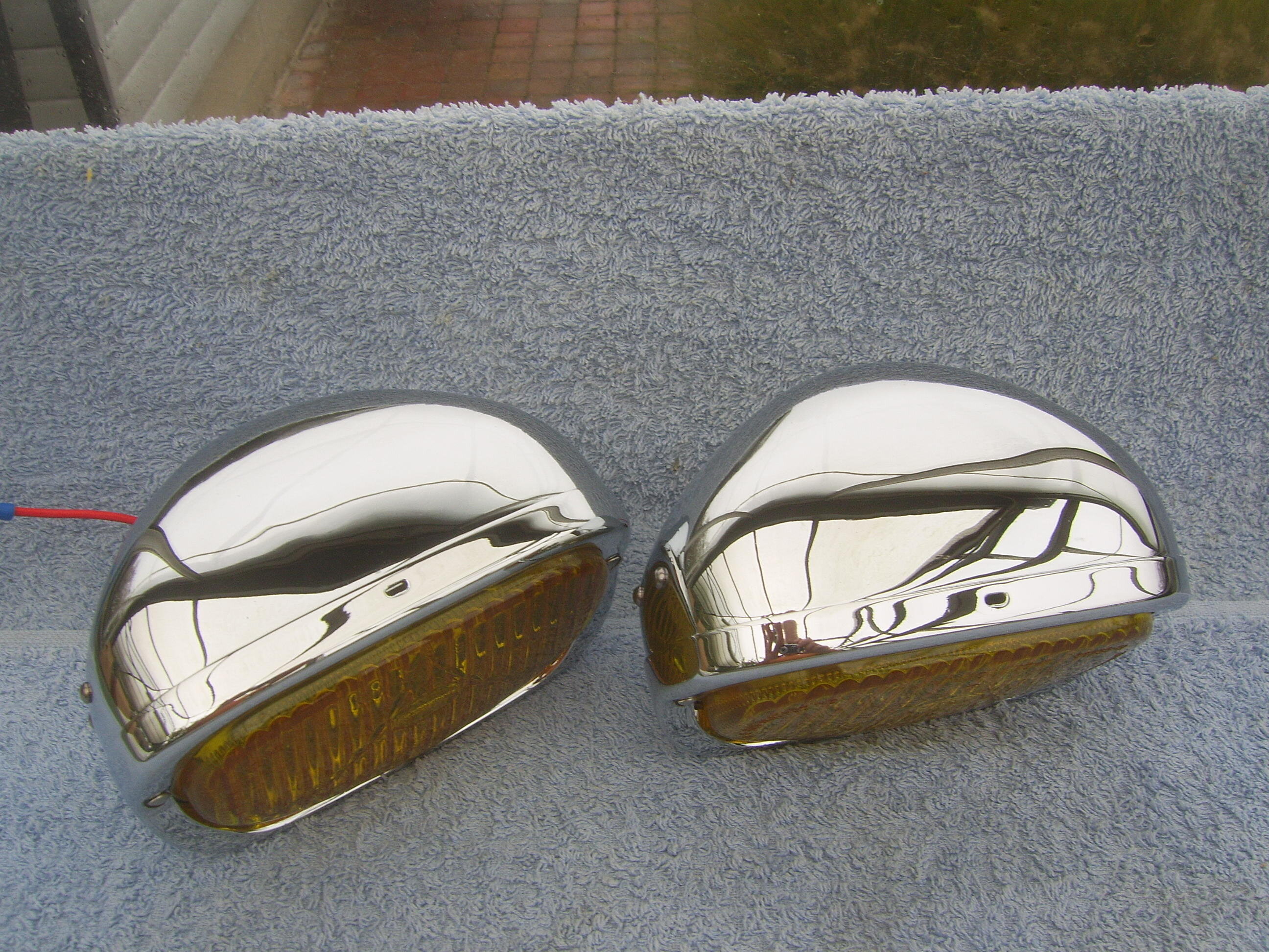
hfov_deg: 49.0
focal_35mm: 38
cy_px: 476
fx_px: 1393
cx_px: 634
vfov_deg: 37.7
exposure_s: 1/80
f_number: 5.7
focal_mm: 7.8
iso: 50
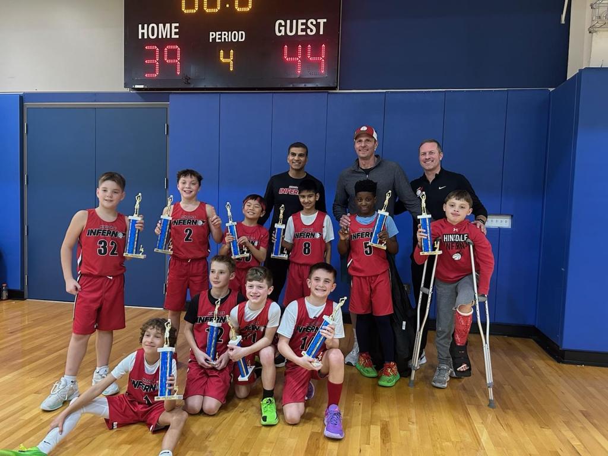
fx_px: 457
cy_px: 228
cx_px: 304
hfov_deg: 67.3
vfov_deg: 53.1
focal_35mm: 26
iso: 400
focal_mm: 5.7
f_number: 1.5
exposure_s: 1/60
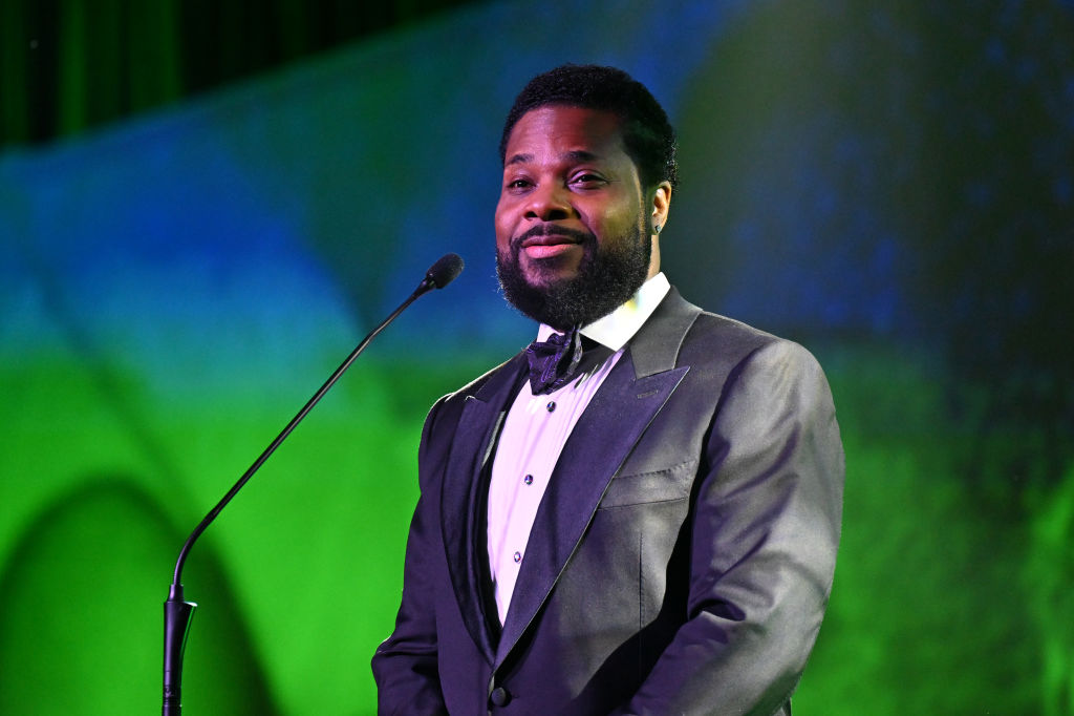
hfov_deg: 6.9
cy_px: 358
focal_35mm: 300
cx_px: 537
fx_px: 8947
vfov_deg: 4.6
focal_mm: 200
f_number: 3.2
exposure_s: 1/640
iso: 3200
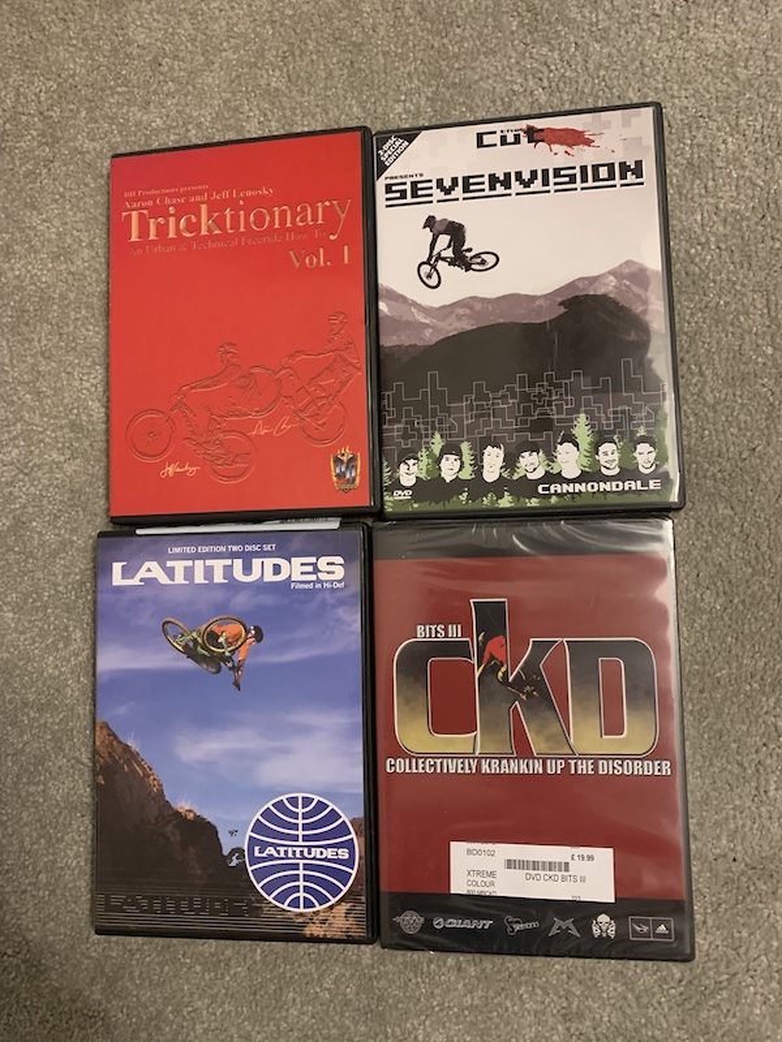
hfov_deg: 53.1
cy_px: 521
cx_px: 391
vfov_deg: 67.3
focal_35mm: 26
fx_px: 783
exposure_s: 1/33
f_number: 1.8
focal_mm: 4.25
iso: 400
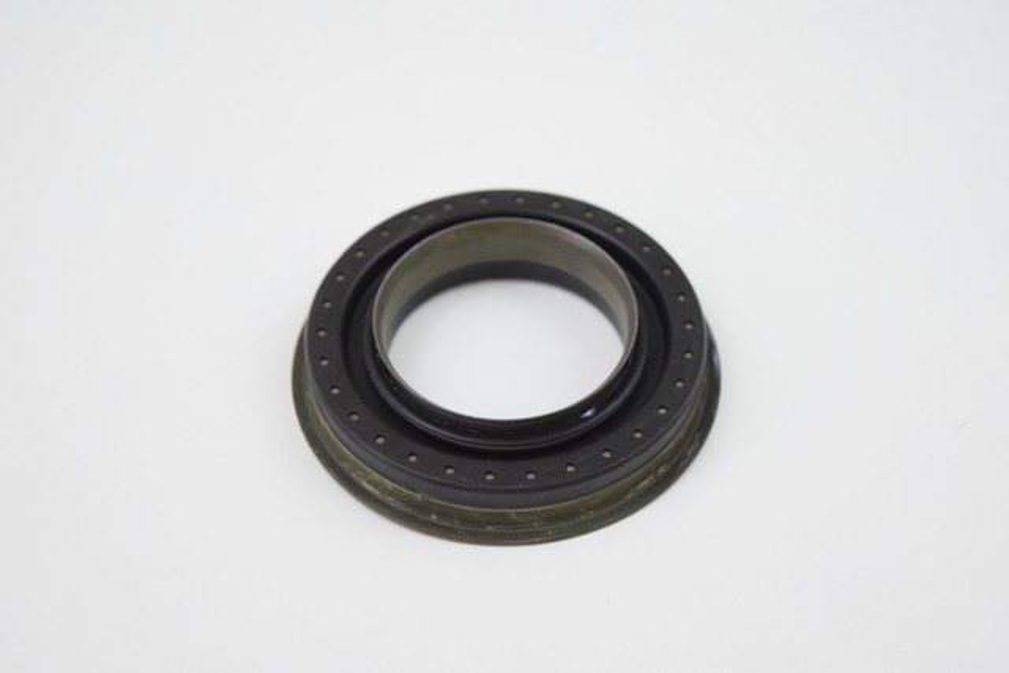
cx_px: 504
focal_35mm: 69
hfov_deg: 29.2
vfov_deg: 19.7
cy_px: 336
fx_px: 1934
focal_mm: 46
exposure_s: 1/60
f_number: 5
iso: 1400
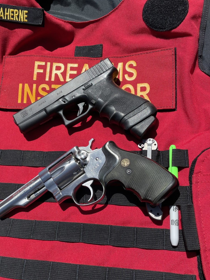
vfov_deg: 61.6
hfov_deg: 48.2
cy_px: 151
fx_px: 235
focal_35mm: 29
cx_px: 100
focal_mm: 4.2
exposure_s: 1/2747
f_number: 1.6
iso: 32
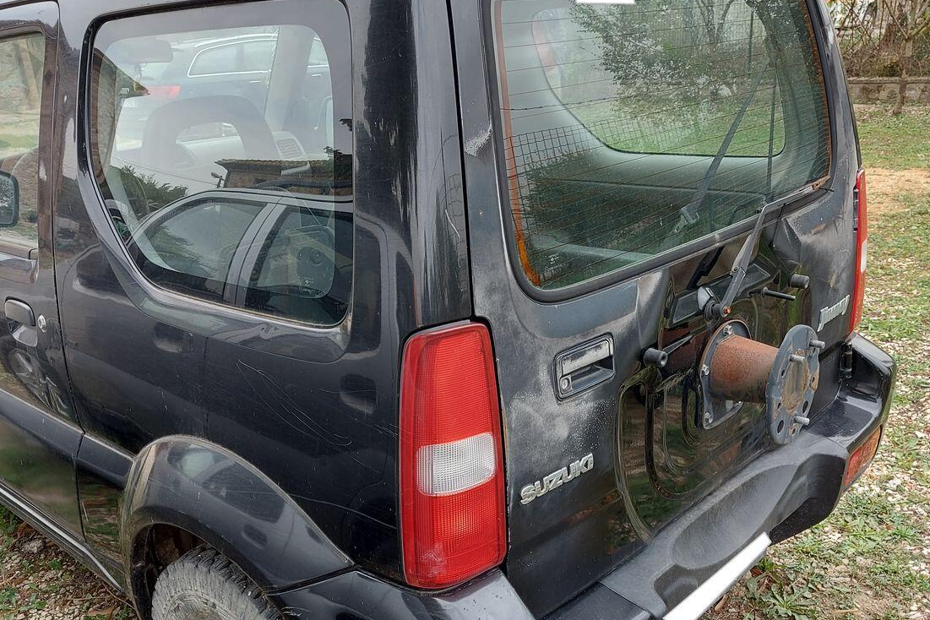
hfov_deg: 55.8
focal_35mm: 34
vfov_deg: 38.7
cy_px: 373
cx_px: 462
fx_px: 878
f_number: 1.8
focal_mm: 5.23
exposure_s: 1/100
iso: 32
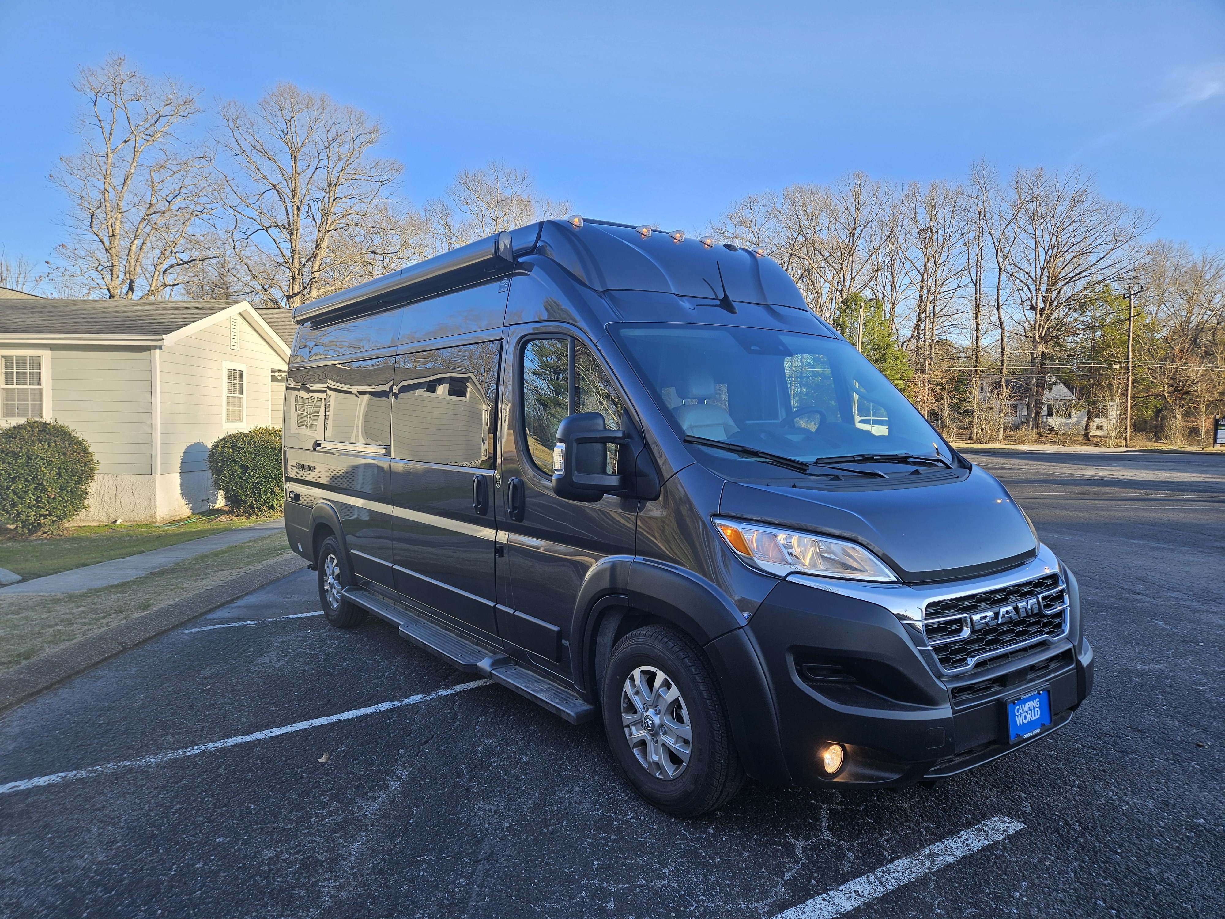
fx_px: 814
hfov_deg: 73.9
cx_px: 612
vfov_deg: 58.9
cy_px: 460
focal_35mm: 23
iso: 25
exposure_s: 1/315
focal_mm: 5.4
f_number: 1.8
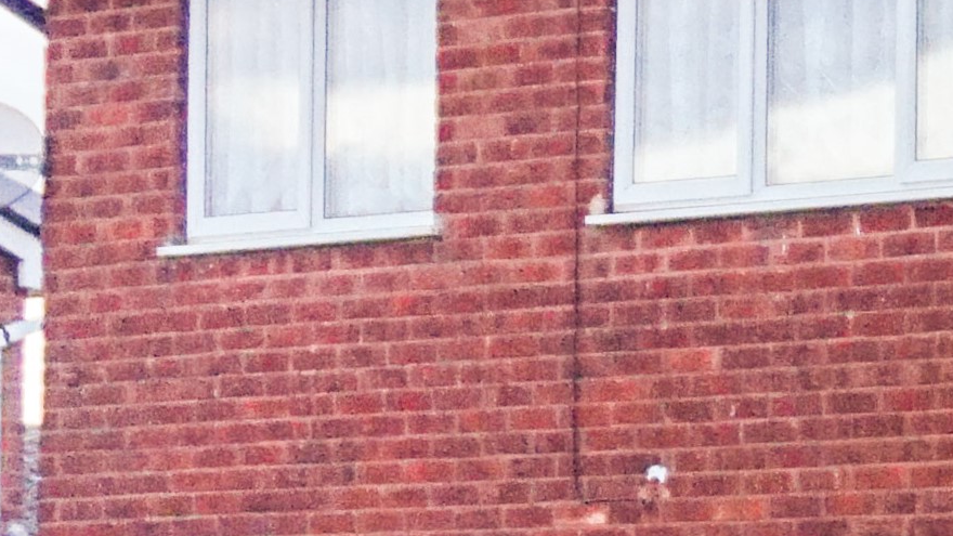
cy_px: 659
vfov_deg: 5.5
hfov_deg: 9.2
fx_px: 5513
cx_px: 1937
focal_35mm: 218
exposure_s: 1/160
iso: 640
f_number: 4
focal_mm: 23
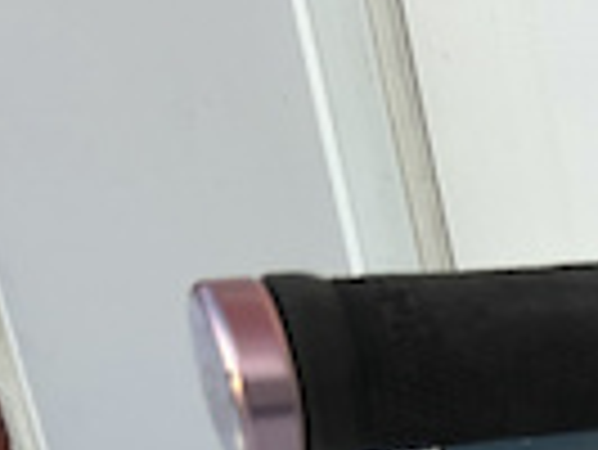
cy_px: 1336
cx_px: 1466
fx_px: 2697
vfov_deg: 8.2
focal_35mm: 156
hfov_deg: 10.7
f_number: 1.5
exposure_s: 1/235
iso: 40
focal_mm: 5.7
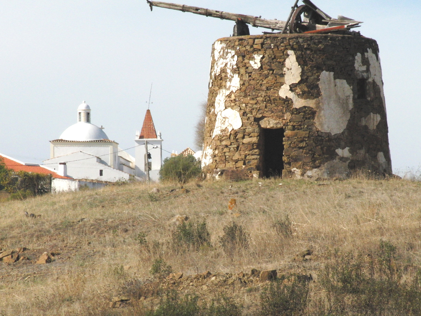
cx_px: 210
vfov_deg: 6.0
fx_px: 2992
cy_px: 158
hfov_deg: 8.0
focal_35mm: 246
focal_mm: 49.8
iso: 400
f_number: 10.2
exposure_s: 1/1000
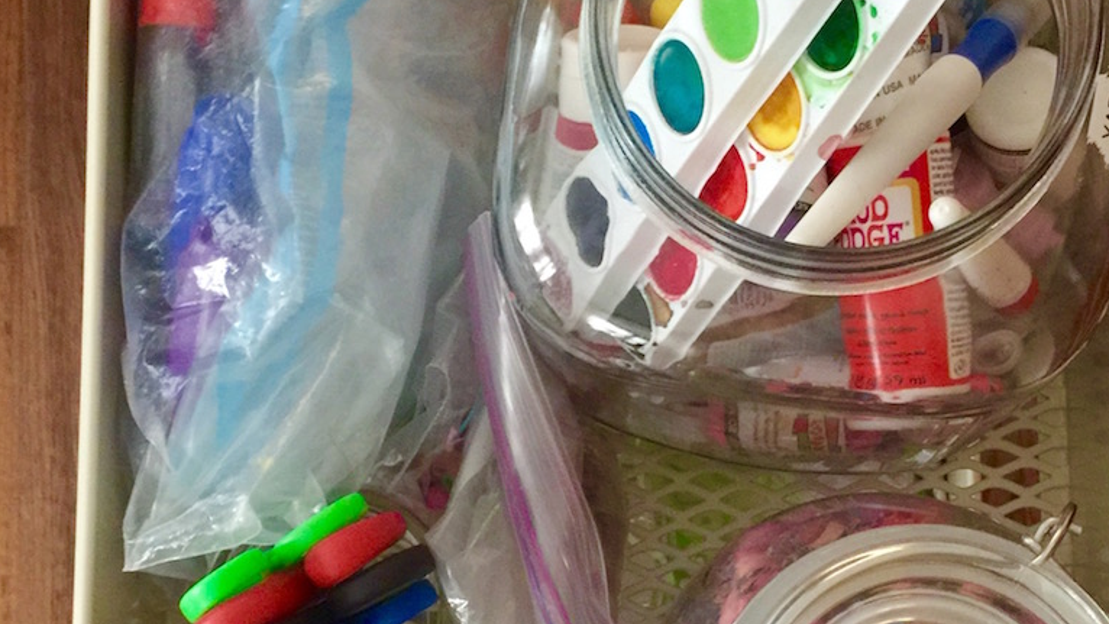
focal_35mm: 55
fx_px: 1617
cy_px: 486
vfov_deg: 21.6
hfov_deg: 37.8
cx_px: 627
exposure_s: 1/4
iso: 100
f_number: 2.2
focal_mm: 4.15
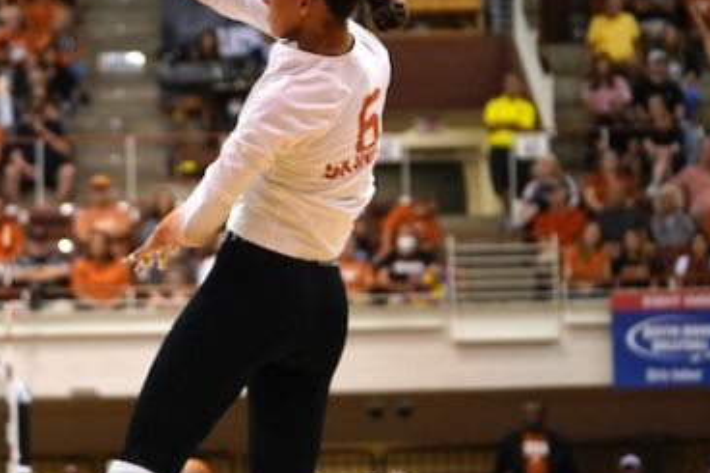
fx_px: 2365
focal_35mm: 120
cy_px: 164
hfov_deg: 16.9
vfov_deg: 11.4
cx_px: 131
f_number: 2.8
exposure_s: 1/1600
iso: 5000
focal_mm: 70
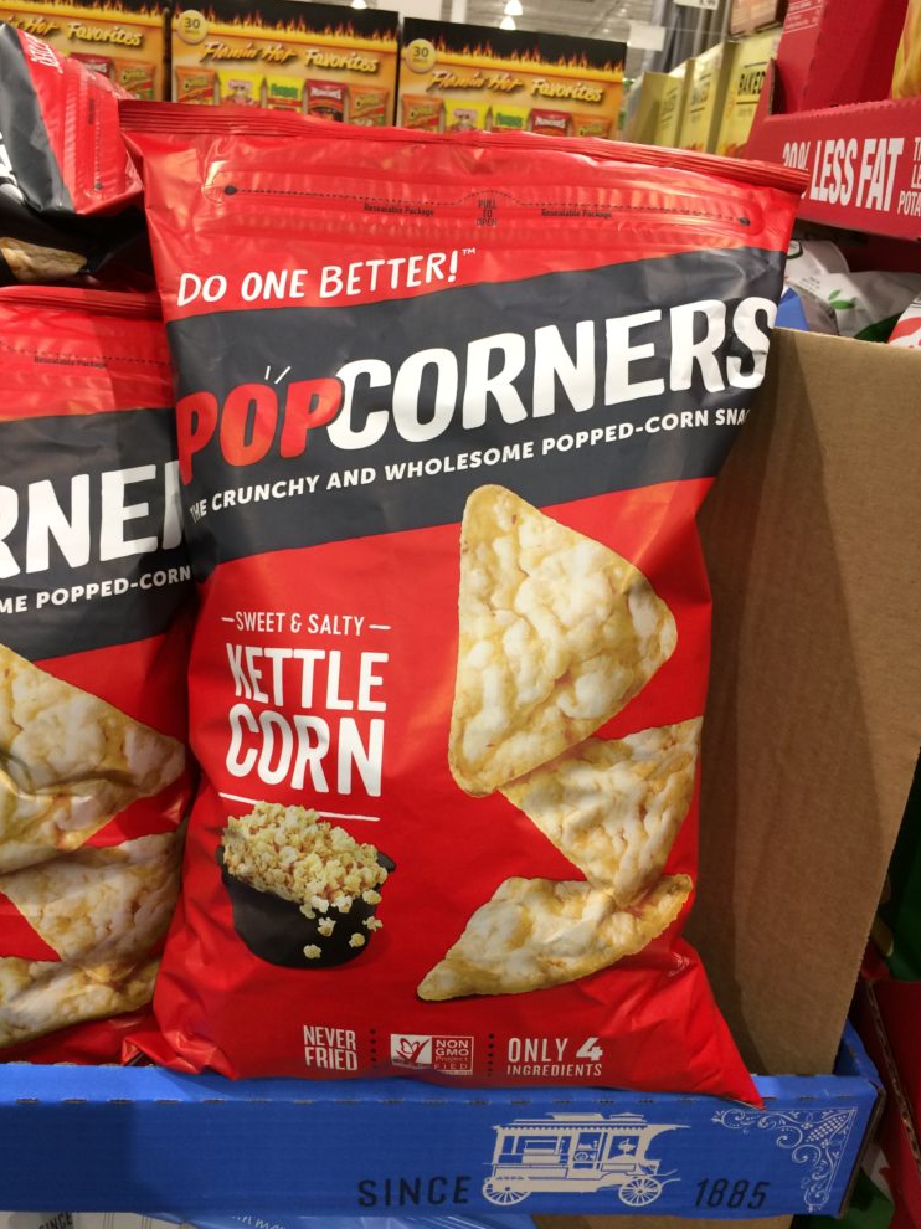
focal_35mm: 30
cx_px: 473
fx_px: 1065
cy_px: 595
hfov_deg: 46.8
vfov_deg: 60.0
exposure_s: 1/33
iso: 100
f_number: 2.2
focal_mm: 4.15
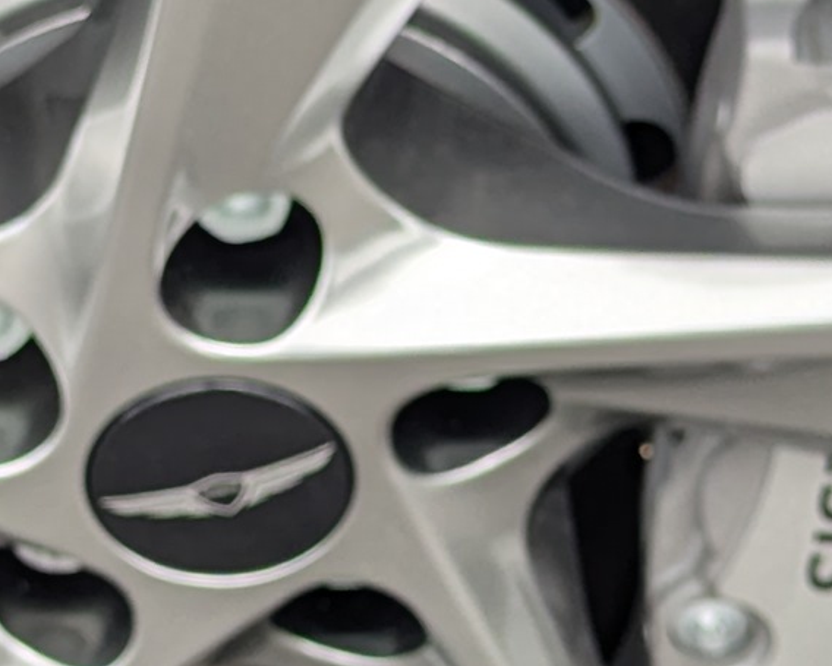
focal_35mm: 211
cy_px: 258
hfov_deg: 9.1
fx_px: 5198
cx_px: 163
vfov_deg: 7.3
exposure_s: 1/1027
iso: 69
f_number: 1.85
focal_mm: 6.81
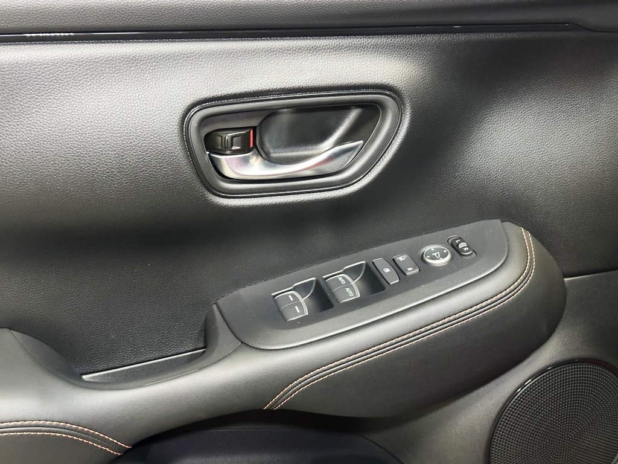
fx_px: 857
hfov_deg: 39.7
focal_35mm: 48
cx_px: 309
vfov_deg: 30.3
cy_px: 232
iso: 640
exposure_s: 1/30
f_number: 1.78
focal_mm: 6.86
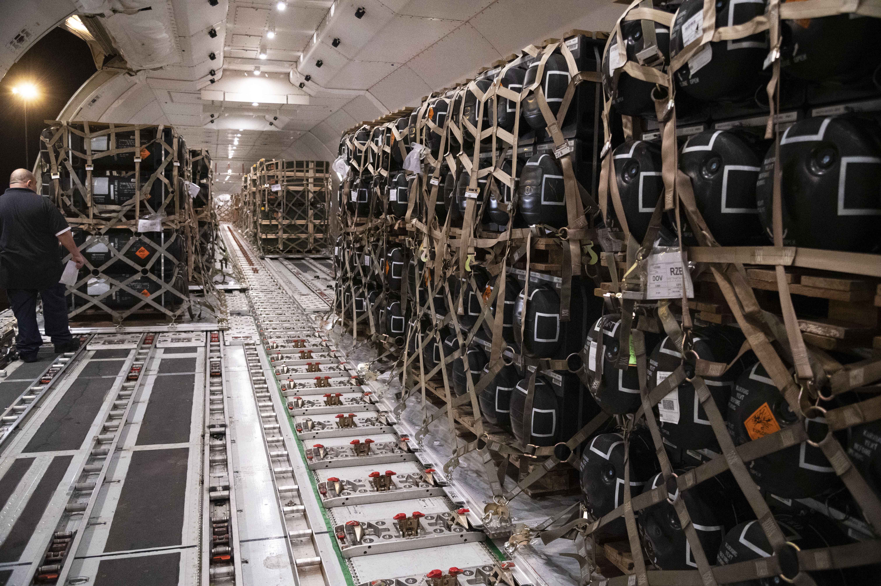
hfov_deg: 62.0
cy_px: 293
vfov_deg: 43.6
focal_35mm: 30
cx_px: 440
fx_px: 734
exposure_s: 1/160
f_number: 4
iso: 16000
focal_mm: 30
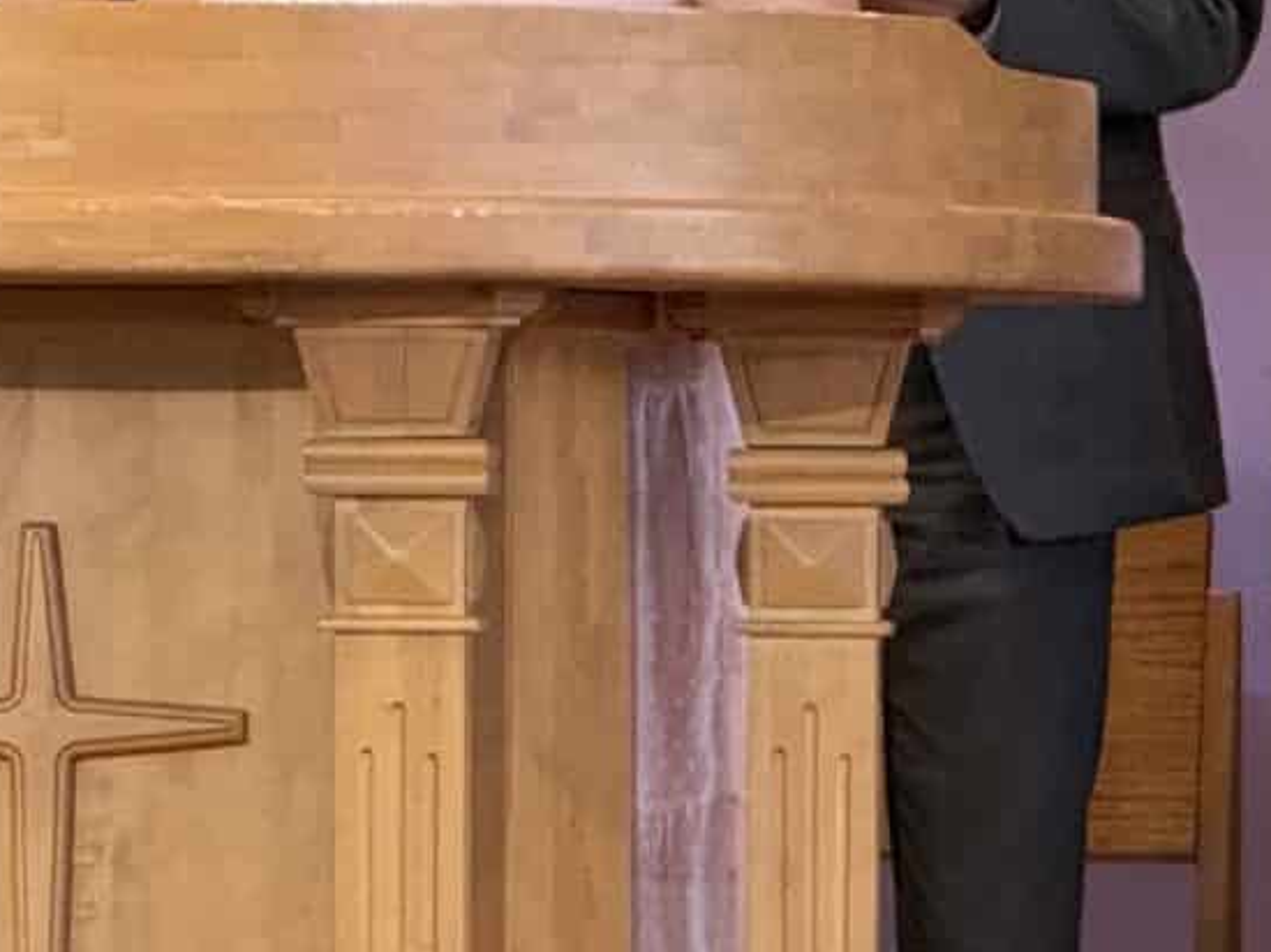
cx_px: 150
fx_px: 16405
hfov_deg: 4.4
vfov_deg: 3.3
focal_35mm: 447
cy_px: -116
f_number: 2.8
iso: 640
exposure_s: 1/40
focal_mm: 15.66
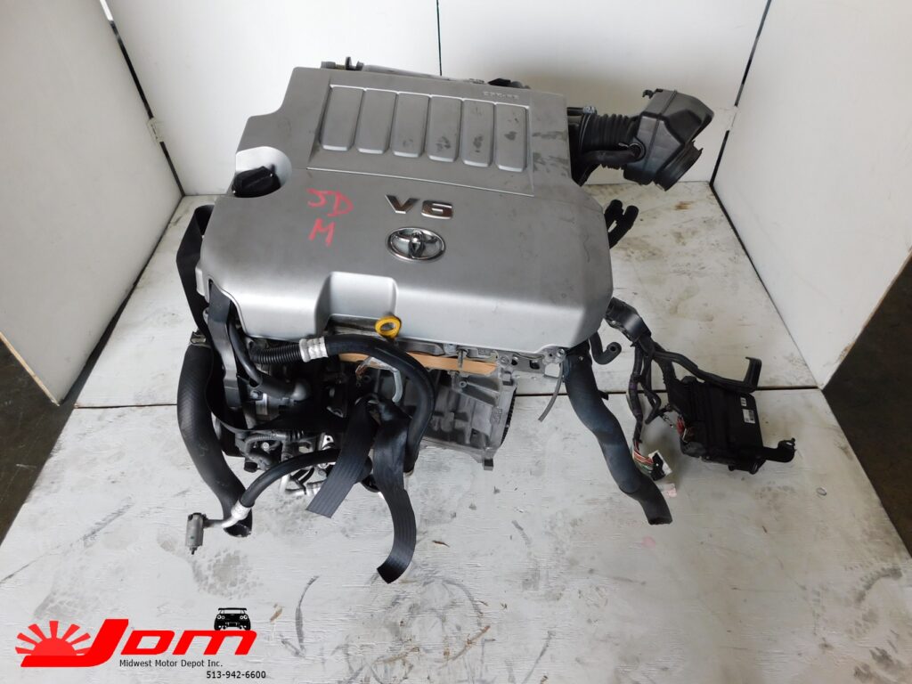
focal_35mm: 23
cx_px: 456
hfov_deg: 73.9
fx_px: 606
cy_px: 342
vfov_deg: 58.9
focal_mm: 4
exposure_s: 1/50
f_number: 3
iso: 125
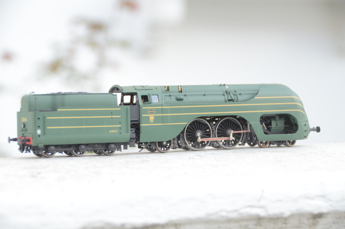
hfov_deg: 17.1
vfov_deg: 11.4
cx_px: 172
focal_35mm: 120
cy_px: 114
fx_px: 1147
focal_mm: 80
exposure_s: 1/160
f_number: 5
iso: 800
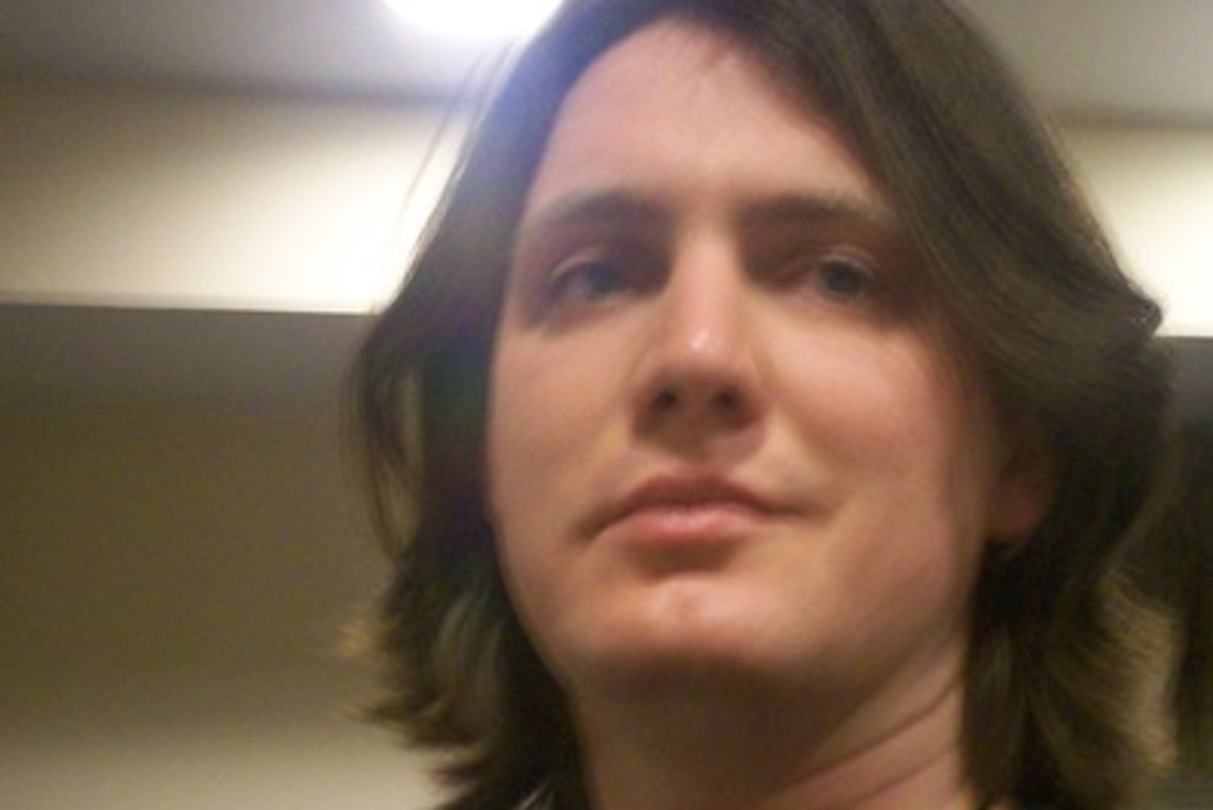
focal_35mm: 66
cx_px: 752
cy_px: 506
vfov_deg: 20.6
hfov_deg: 30.4
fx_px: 2225
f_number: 4.5
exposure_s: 1/8
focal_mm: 6
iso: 200
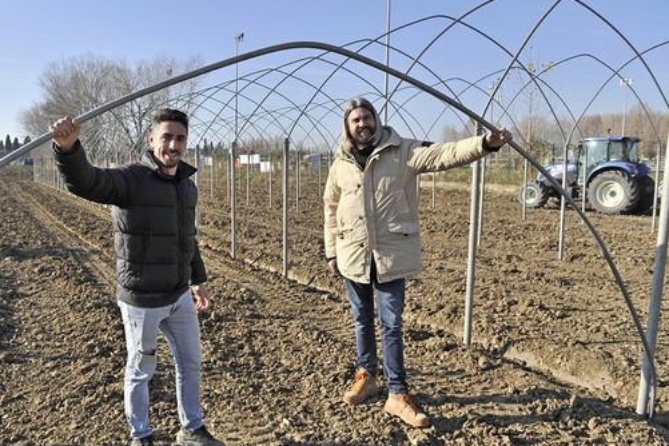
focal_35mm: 30
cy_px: 229
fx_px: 557
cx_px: 252
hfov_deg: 61.1
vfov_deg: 43.6
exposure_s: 1/1250
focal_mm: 24
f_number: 5
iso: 200
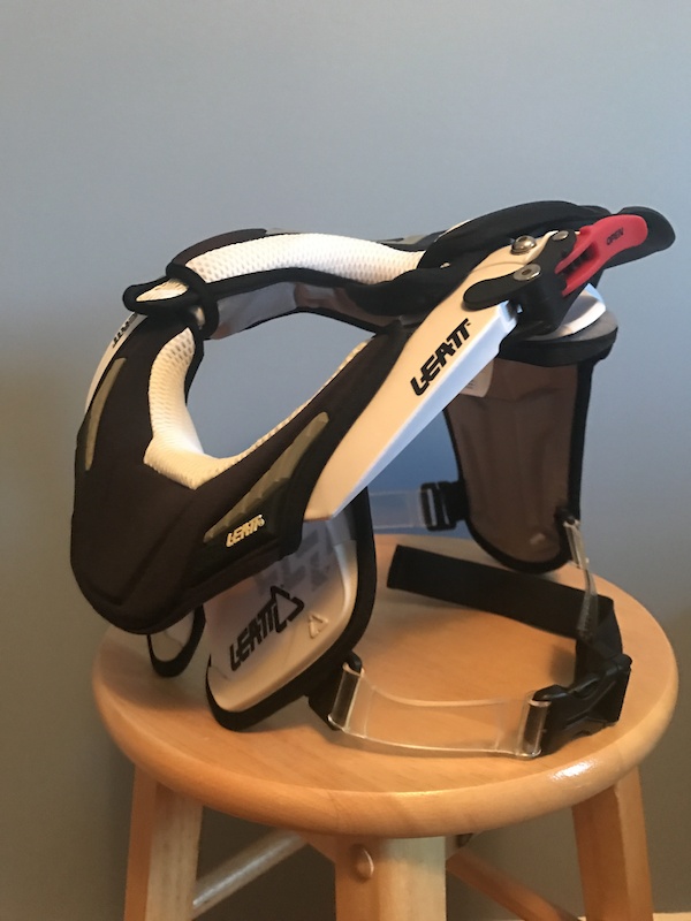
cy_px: 460
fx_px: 745
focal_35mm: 28
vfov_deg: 63.4
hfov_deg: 49.7
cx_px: 346
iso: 100
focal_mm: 3.99
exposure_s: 1/5
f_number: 1.8
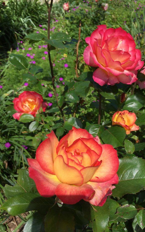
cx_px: 88
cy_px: 116
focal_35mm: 31
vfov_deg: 61.2
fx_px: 196
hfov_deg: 40.4
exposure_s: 1/1068
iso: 25
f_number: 2.2
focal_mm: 4.15
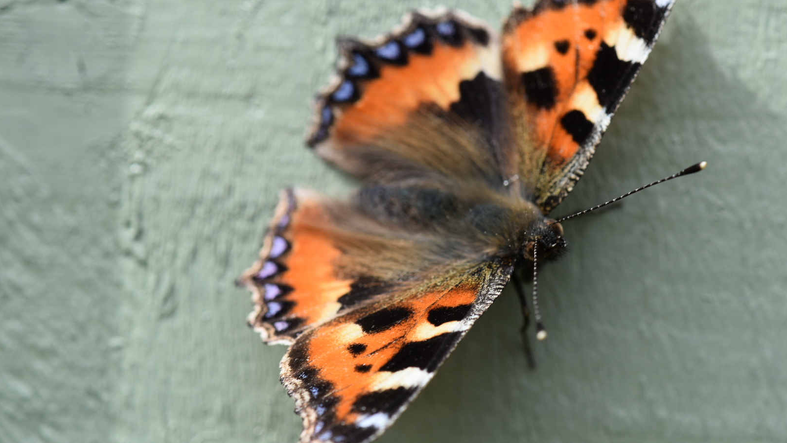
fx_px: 2808
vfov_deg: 9.0
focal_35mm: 135
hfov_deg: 16.0
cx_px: 391
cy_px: 205
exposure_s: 1/250
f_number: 8
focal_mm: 85
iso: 200
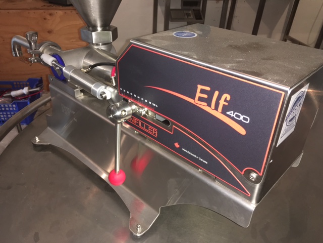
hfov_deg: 61.7
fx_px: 271
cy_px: 122
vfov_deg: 48.2
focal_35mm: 29
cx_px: 162
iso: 125
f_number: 2.2
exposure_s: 1/17
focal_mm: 4.15
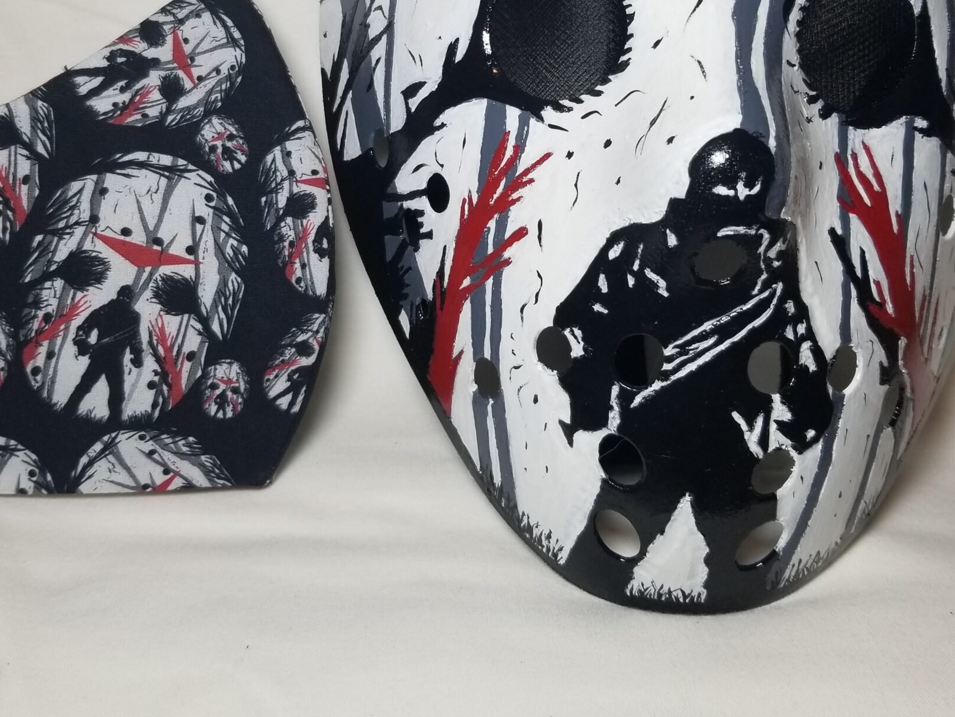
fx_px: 1131
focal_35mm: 41
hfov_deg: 45.7
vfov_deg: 34.3
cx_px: 439
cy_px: 165
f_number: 1.7
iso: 64
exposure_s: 1/120
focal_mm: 4.25
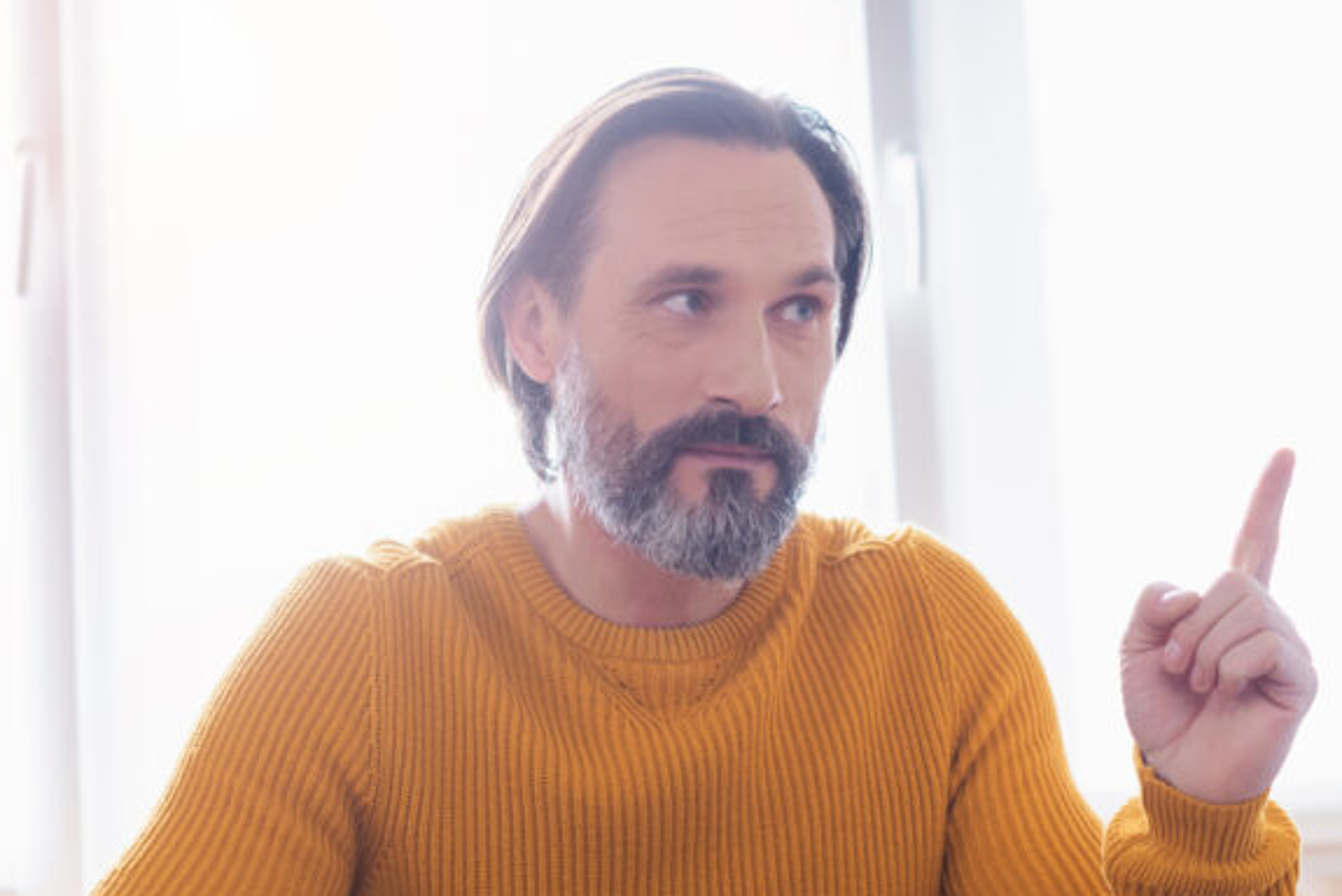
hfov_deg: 22.7
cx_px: 997
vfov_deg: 15.4
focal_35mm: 89
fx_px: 3319
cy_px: 446
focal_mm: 50
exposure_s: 1/200
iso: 200
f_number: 3.2
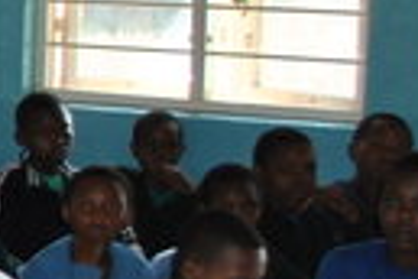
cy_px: 115
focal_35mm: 215
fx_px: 2496
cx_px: -988
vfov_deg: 6.4
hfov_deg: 7.8
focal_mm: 18
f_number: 3.5
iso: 200
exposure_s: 1/60
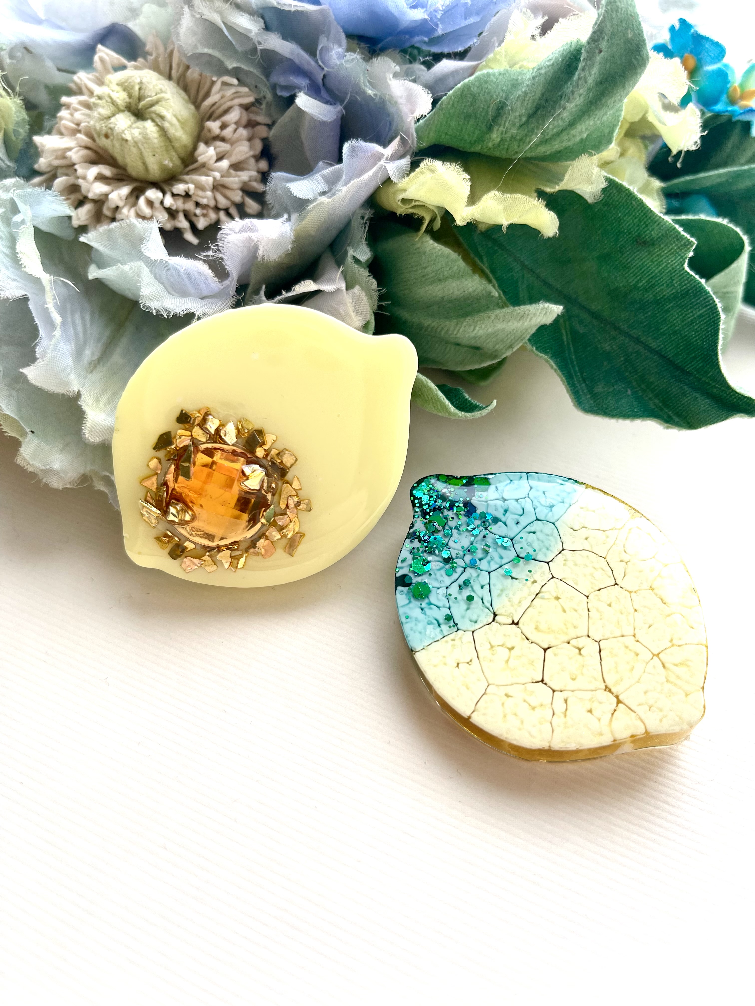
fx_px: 756
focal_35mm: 26
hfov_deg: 53.1
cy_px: 503
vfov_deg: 67.3
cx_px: 378
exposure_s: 1/123
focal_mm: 5.1
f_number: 1.6
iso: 32
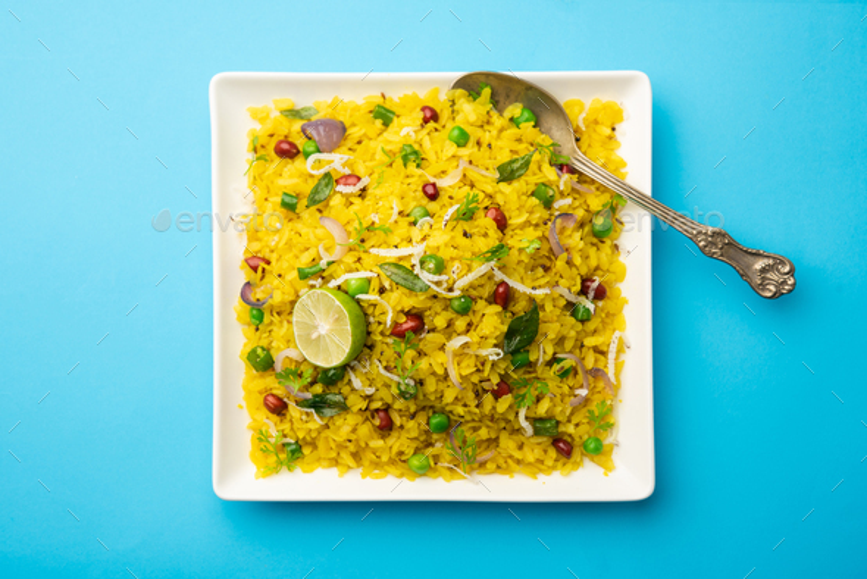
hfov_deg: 33.4
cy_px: 290
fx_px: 1446
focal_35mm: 60
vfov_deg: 22.6
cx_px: 434
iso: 100
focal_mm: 60
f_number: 7.1
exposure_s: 1/125
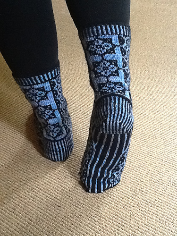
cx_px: 88
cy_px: 118
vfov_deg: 42.9
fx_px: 300
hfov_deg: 32.9
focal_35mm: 44
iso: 400
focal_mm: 2.03
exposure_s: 1/15
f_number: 2.4
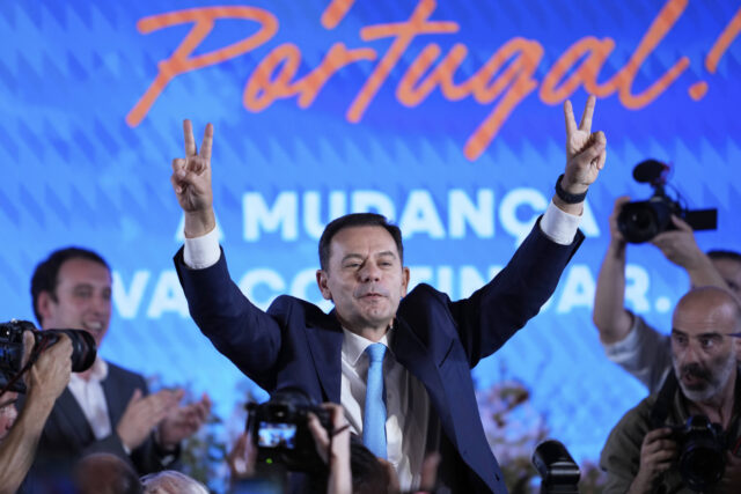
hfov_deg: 5.2
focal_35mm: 400
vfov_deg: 3.4
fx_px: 8235
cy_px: 247
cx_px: 370
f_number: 2.8
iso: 800
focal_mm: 400
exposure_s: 1/400
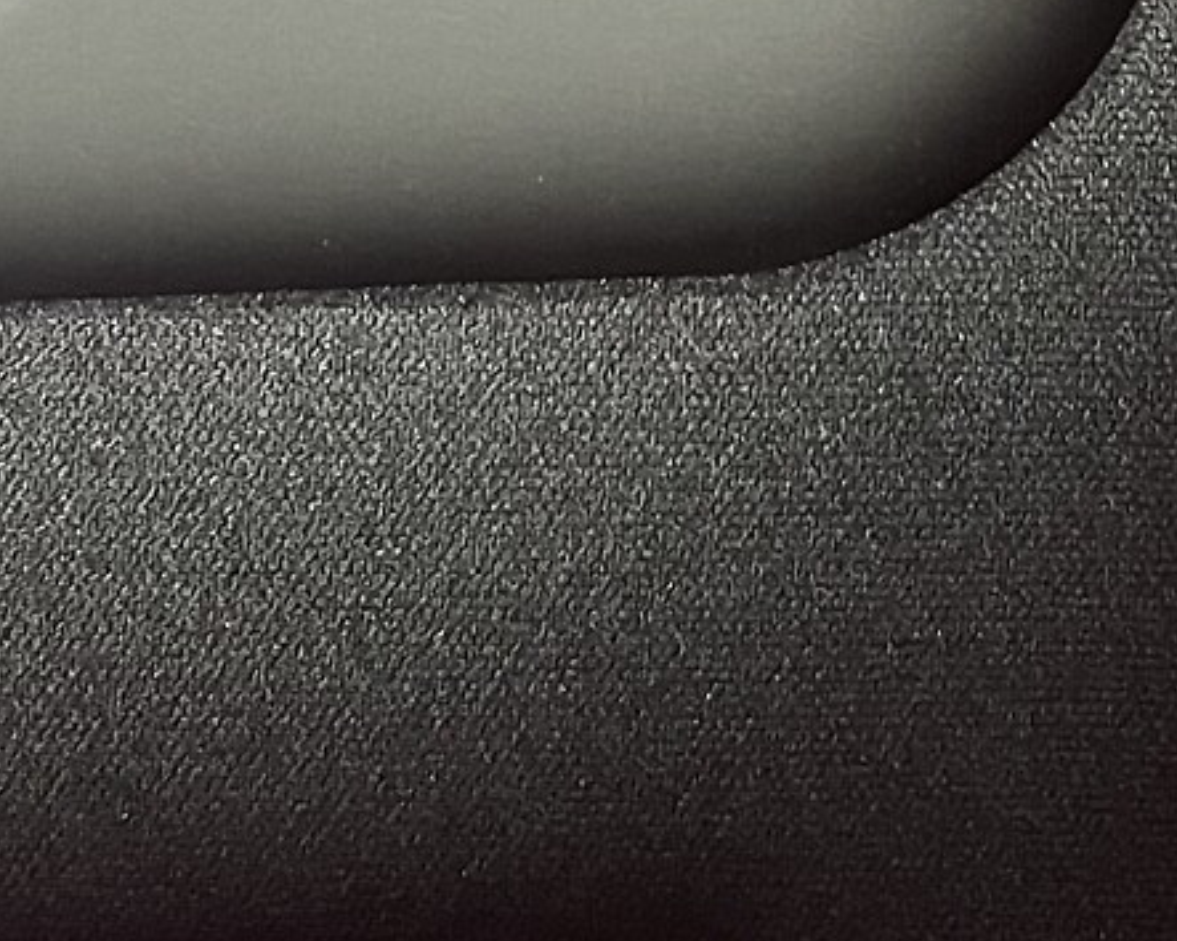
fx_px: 3830
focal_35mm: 110
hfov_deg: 17.3
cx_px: 964
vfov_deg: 13.5
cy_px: -292
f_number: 1.6
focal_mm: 4.2
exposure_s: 1/30
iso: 640
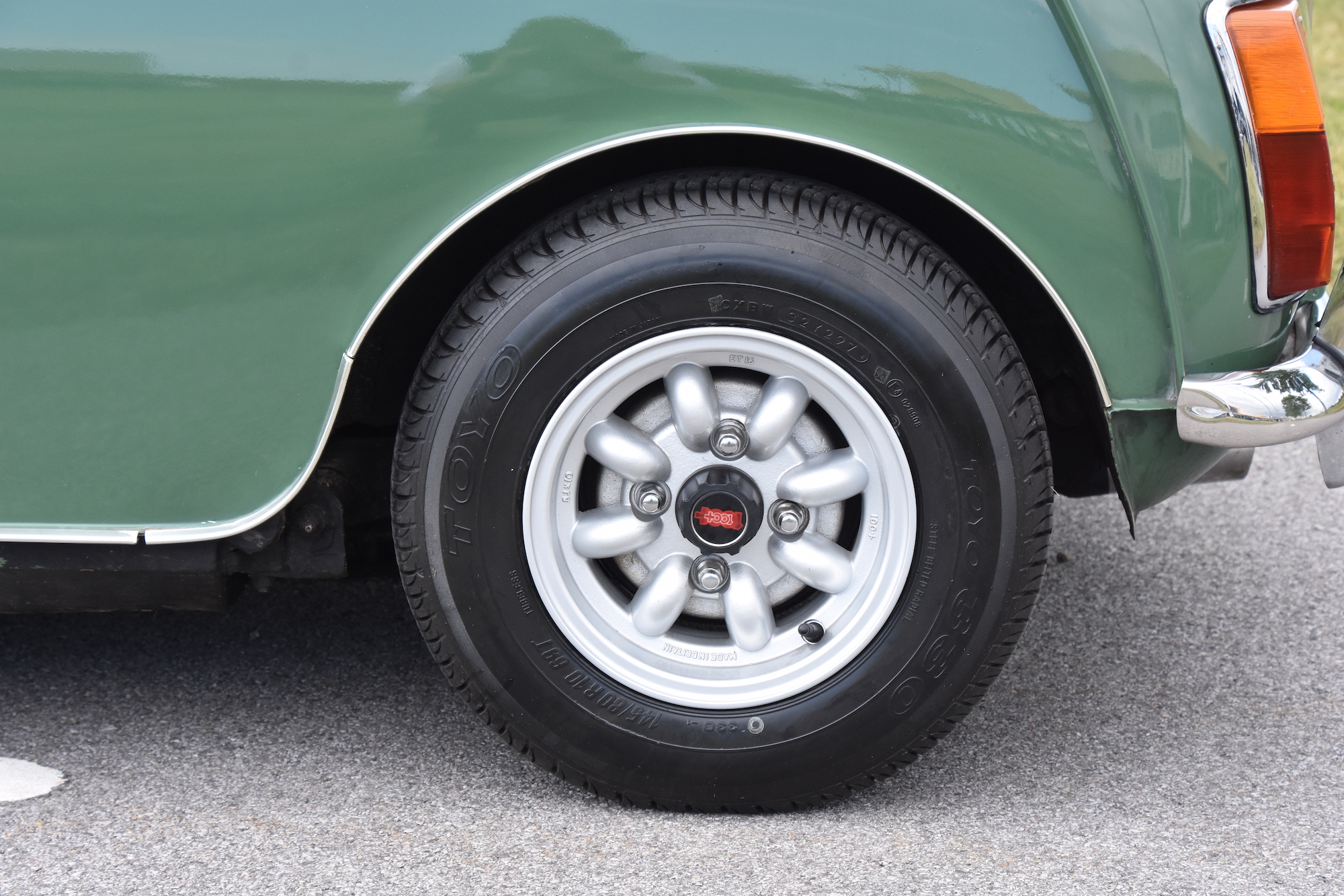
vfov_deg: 15.7
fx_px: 3247
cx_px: 672
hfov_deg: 23.4
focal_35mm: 87
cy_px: 448
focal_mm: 58
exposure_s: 1/500
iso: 720
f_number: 8
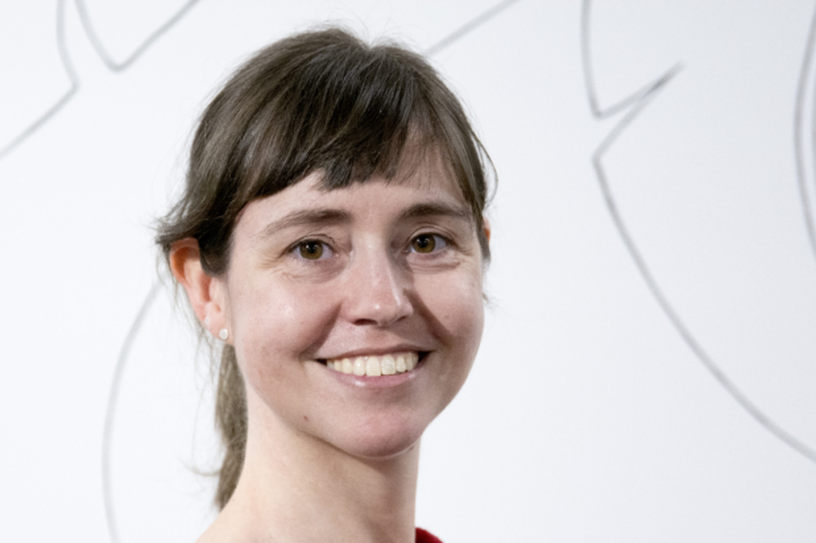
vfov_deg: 6.7
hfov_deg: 10.1
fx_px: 4613
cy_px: 349
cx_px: 353
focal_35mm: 204
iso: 1600
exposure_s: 1/180
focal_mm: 105
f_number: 4
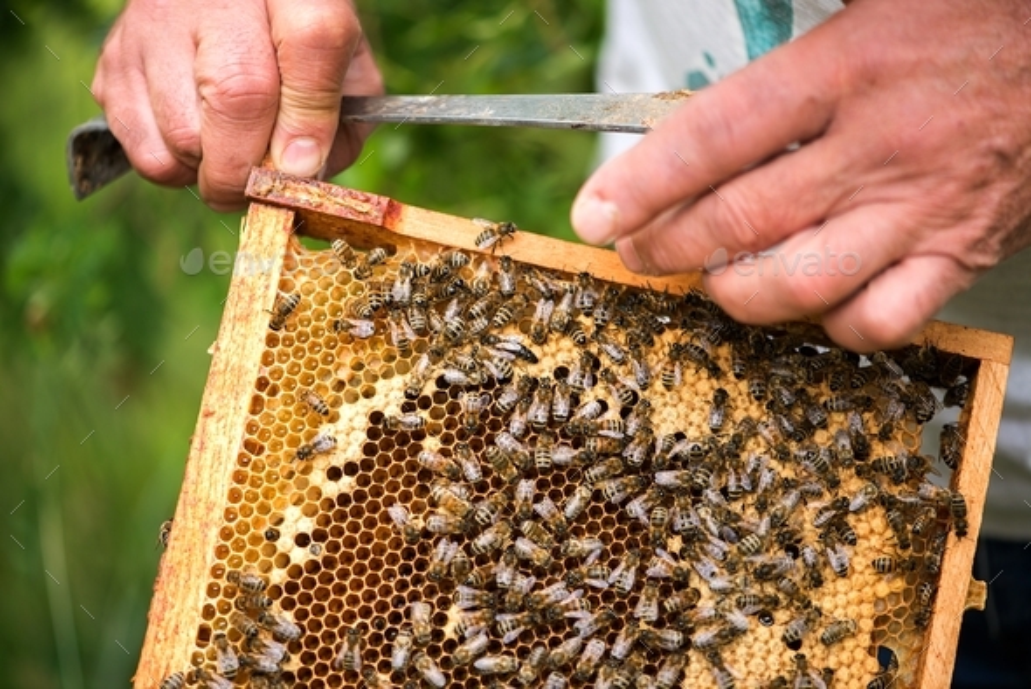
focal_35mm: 105
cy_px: 344
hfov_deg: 19.4
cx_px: 516
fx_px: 3008
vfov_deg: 13.1
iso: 100
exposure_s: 1/125
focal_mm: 105
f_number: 3
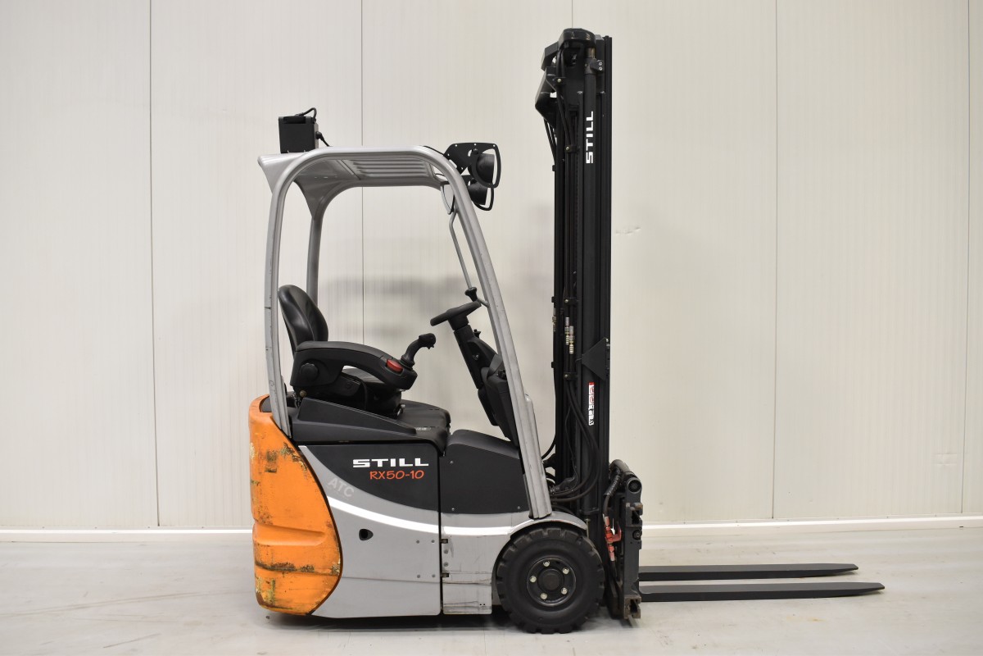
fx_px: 901
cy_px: 328
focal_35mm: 33
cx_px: 492
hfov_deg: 57.2
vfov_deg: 40.0
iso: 1250
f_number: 5.6
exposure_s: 1/40
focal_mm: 22
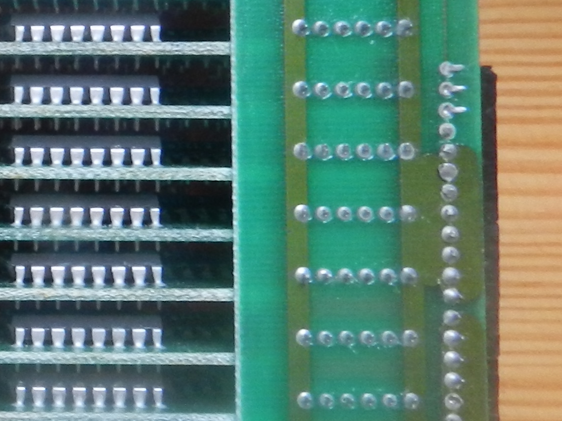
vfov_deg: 18.2
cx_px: -319
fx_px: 1315
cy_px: 173
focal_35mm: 81
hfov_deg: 20.2
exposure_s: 1/20
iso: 360
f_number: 4
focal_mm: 4
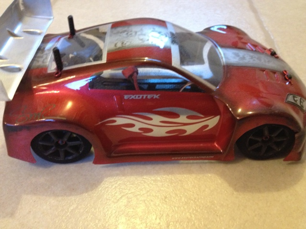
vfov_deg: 40.7
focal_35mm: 35
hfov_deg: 52.6
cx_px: 153
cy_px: 114
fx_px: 309
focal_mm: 4.28
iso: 400
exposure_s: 1/15
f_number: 2.4
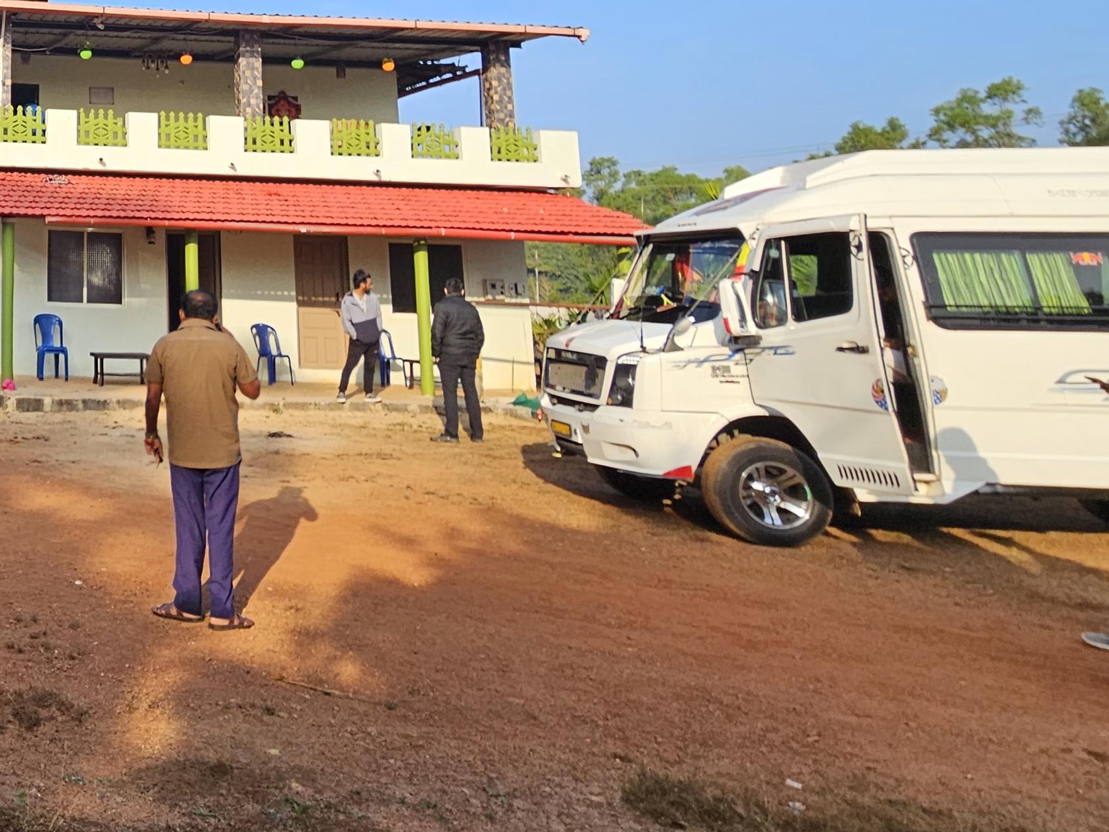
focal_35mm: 31
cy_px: 84
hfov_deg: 43.9
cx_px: -128
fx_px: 993
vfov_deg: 41.8
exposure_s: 1/973
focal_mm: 2.2
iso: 50
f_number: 2.2
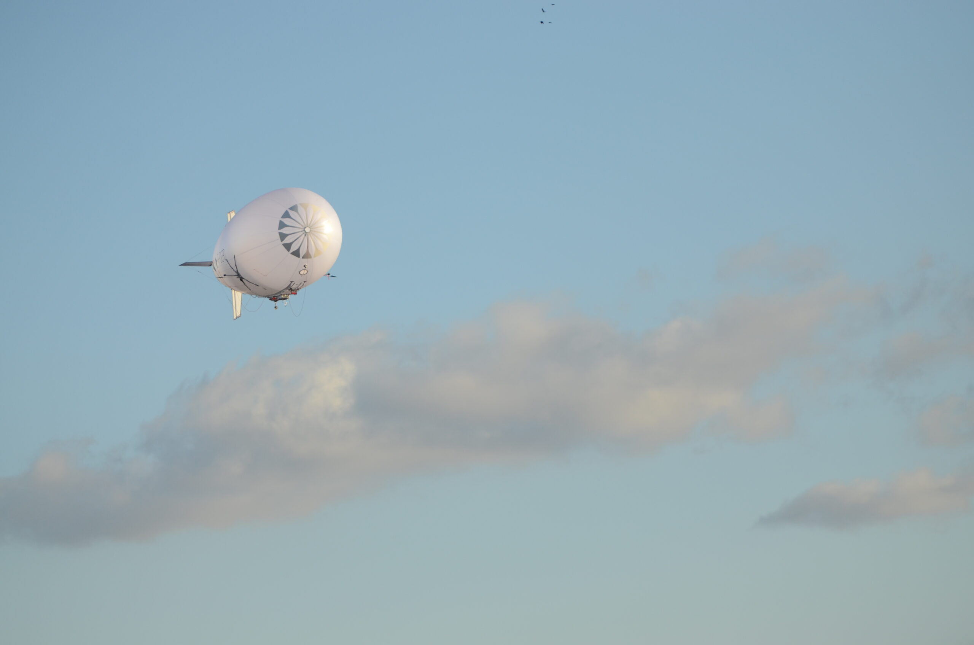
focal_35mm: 232
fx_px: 6278
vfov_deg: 5.9
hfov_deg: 8.9
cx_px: 487
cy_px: 322
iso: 250
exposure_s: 1/4000
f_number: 2.8
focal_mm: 155
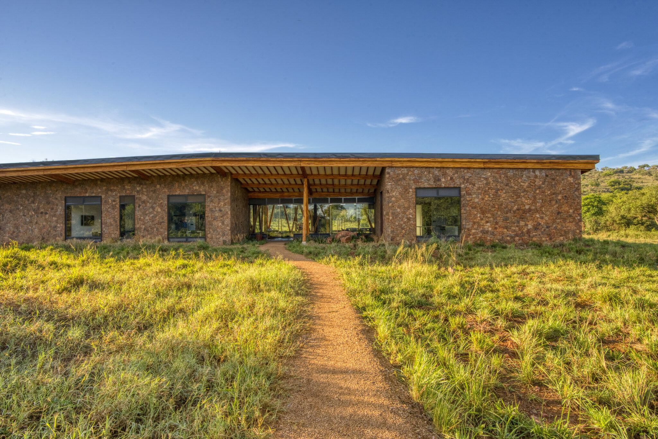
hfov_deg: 90.0
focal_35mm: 18
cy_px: 220
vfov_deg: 67.5
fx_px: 329
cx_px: 329
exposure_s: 1/80
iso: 320
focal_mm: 18
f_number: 16
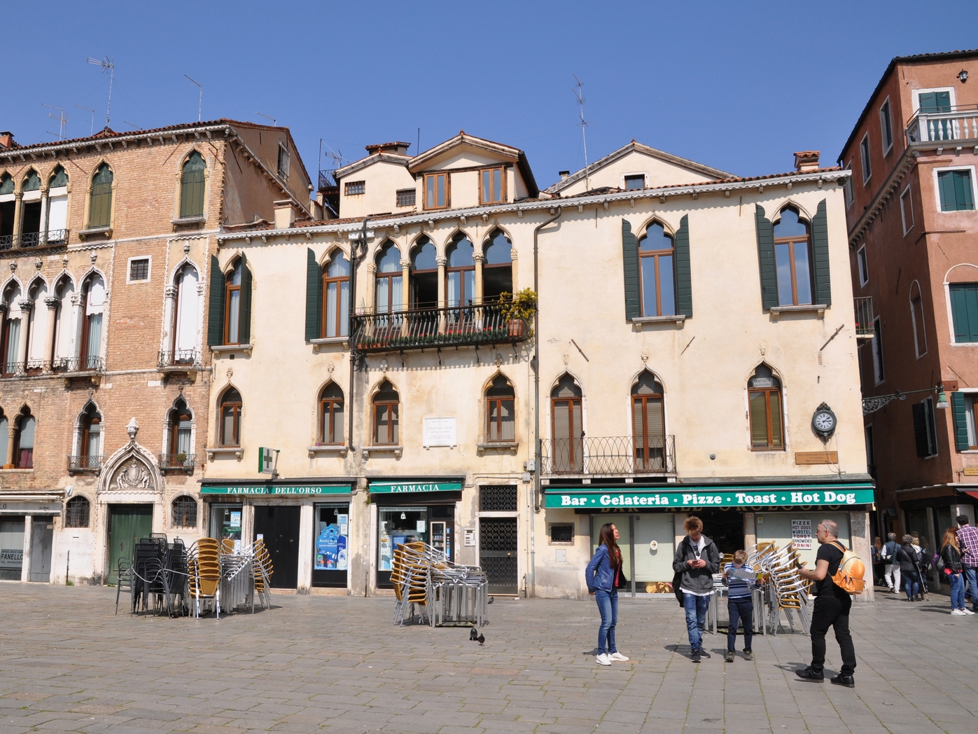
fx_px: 932
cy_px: 372
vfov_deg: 43.0
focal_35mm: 33
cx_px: 419
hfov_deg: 55.1
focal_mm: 20
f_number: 11
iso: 200
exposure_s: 1/500
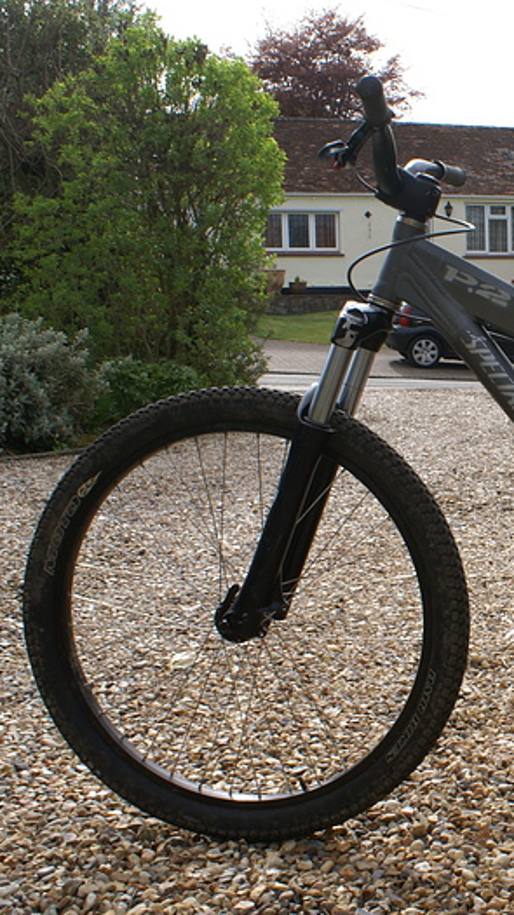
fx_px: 1164
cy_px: 458
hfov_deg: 22.7
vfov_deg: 42.9
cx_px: 632
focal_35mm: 48
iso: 100
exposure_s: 1/100
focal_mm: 20
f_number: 10
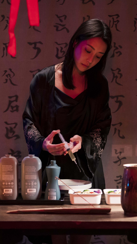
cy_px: 112
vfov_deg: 25.3
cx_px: 76
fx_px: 543
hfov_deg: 14.4
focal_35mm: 84
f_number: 2.2
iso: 5000
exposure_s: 1/160
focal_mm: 48
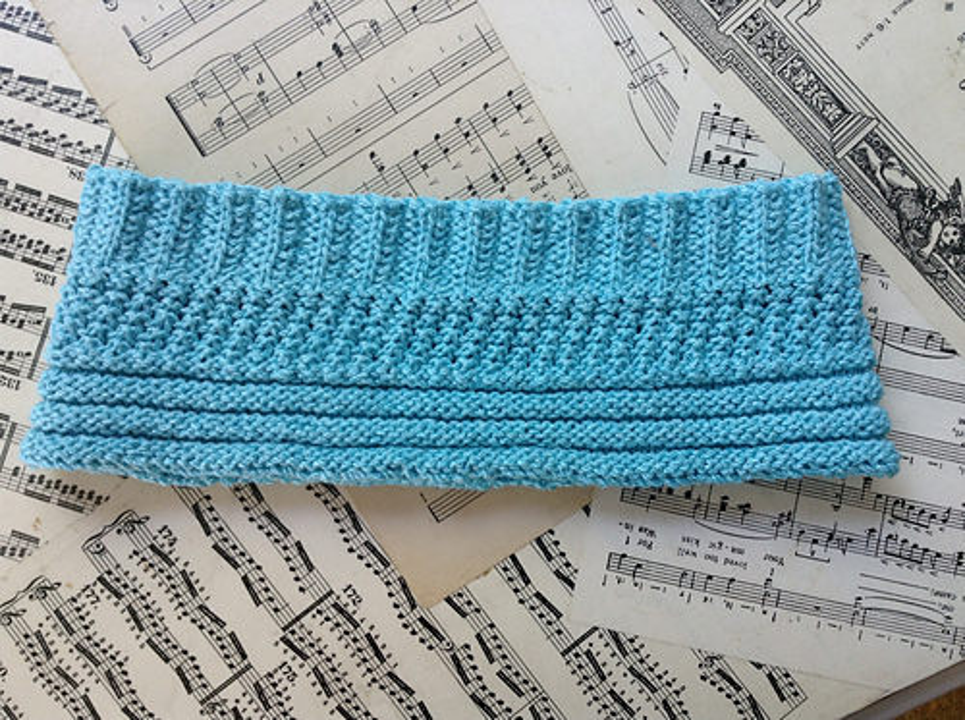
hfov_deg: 55.4
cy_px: 360
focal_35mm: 33
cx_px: 482
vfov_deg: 42.8
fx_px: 918
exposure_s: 1/24
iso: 40
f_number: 2.4
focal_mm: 3.3
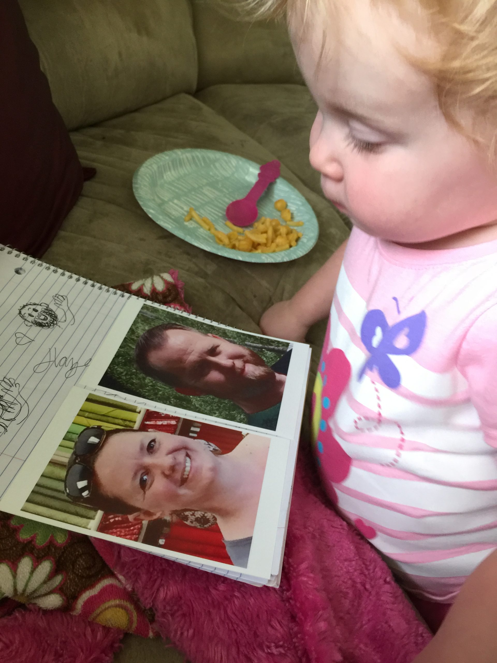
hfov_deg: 48.2
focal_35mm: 29
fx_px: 555
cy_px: 332
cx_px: 248
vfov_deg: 61.7
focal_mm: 4.15
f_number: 2.2
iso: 80
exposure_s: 1/15
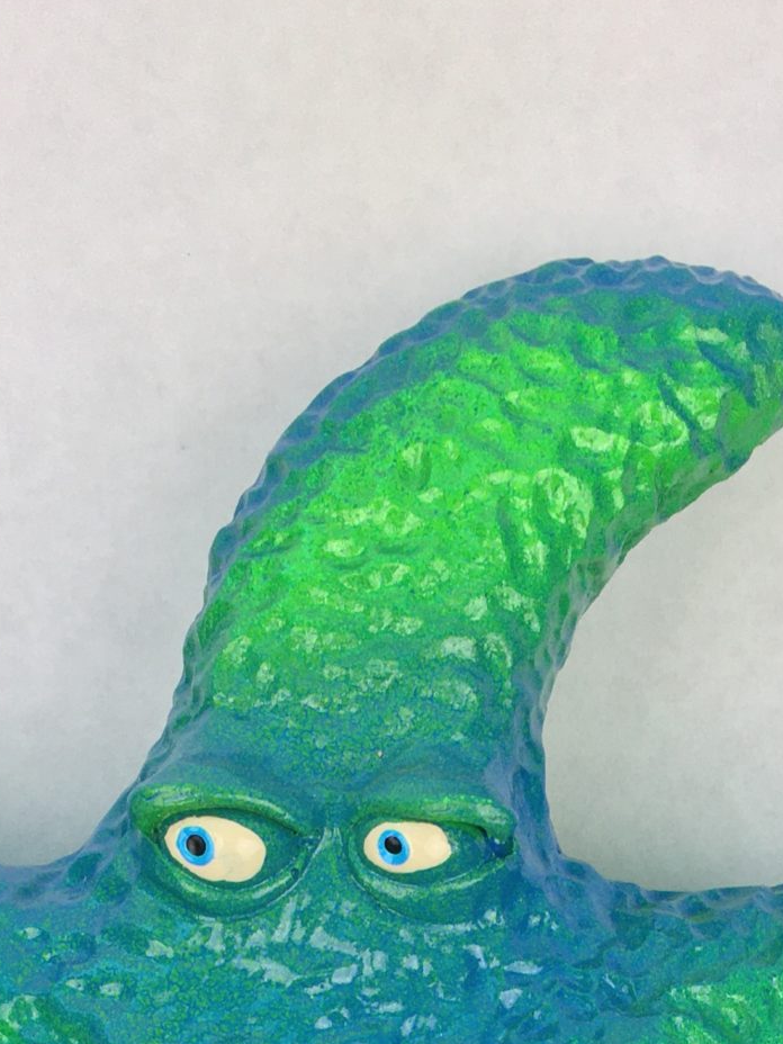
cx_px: 451
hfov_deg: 18.4
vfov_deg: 22.9
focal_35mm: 80
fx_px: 2413
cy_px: 1161
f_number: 2.2
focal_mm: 4.15
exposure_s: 1/120
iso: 32
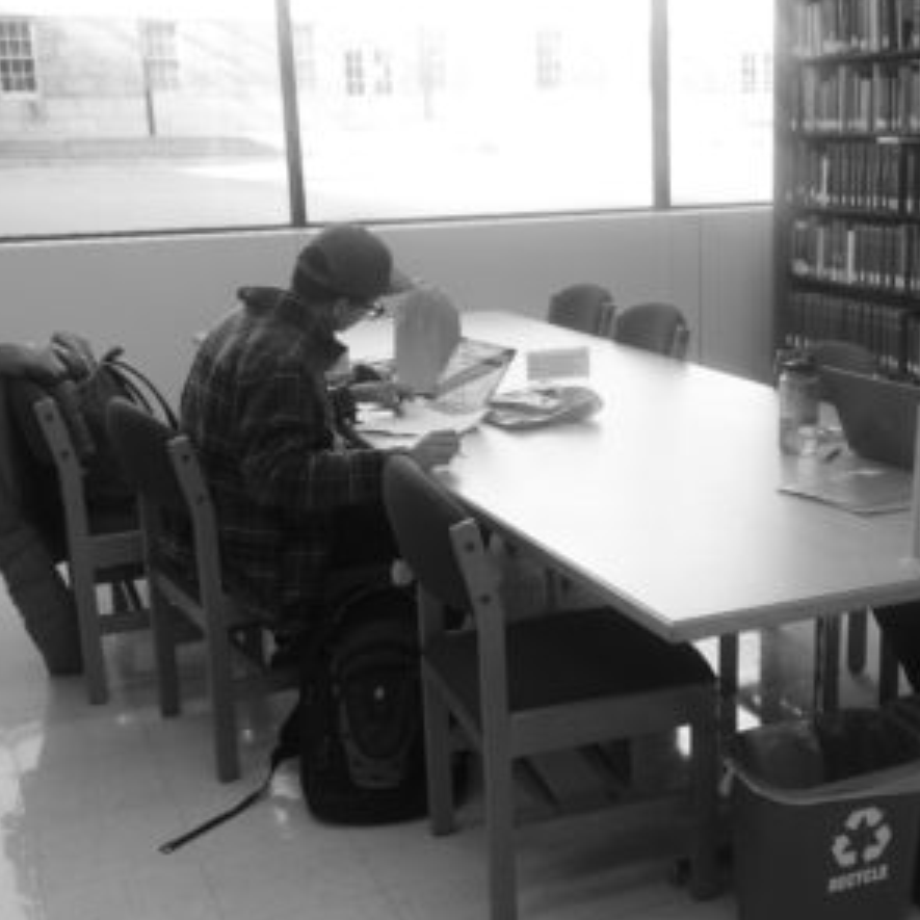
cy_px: 480
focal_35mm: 47
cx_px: 624
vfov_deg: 36.1
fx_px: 1413
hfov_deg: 35.7
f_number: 3.2
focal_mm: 12.62
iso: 125
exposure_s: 1/100
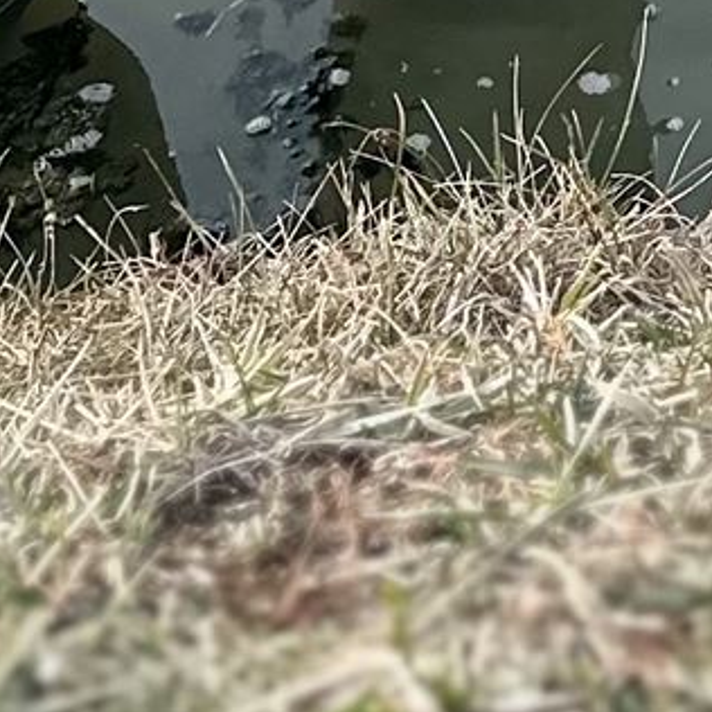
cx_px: 1187
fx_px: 4003
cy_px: -1329
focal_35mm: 172
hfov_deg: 9.8
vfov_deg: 8.6
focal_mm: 6.86
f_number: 1.78
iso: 80
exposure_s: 1/165
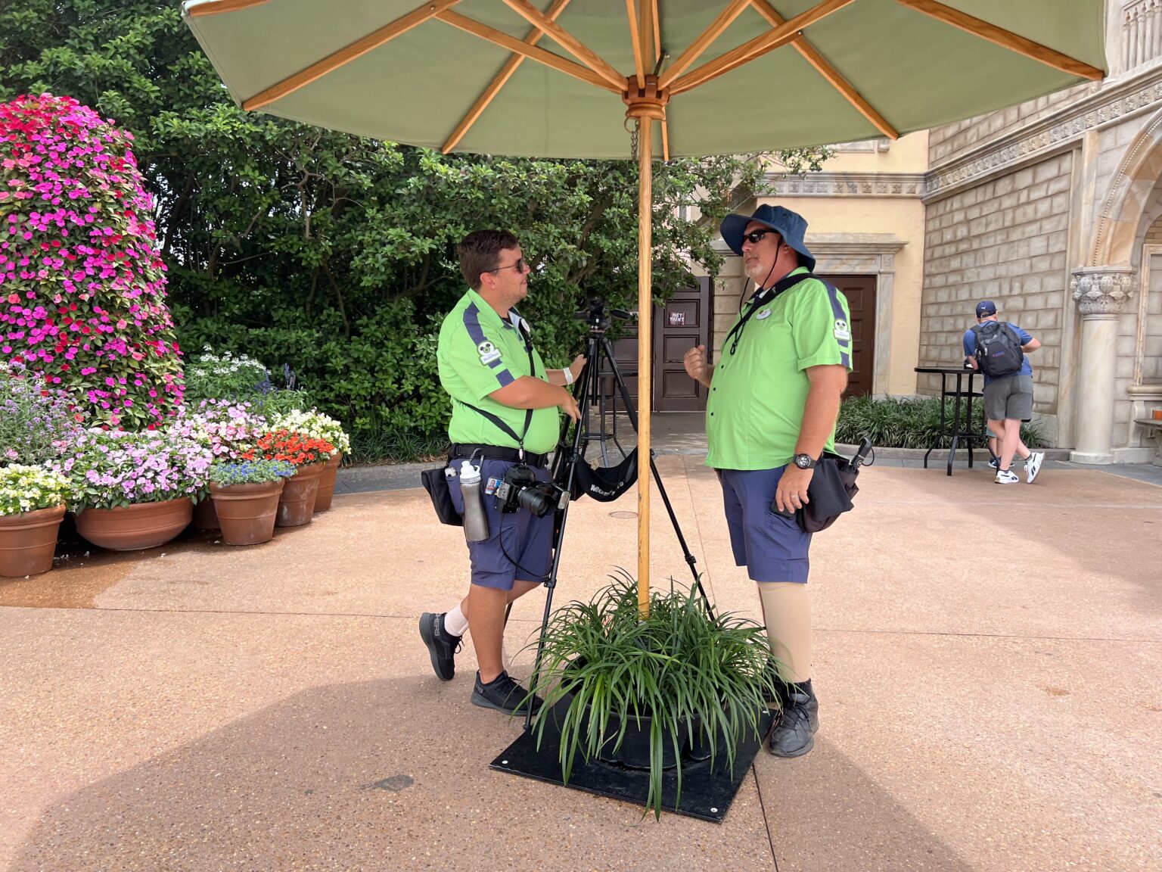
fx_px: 873
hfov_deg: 67.3
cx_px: 581
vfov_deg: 53.1
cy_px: 436
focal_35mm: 26
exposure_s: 1/1511
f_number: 1.5
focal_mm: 5.7
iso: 50
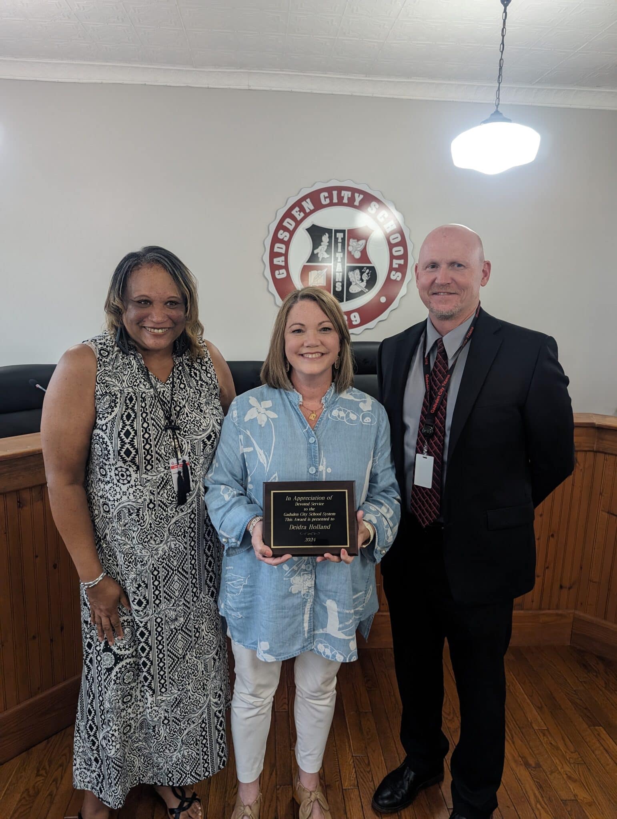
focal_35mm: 24
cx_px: 308
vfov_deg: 71.5
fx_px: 569
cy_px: 410
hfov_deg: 56.9
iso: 104
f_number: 1.68
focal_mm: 6.9
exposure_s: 1/30
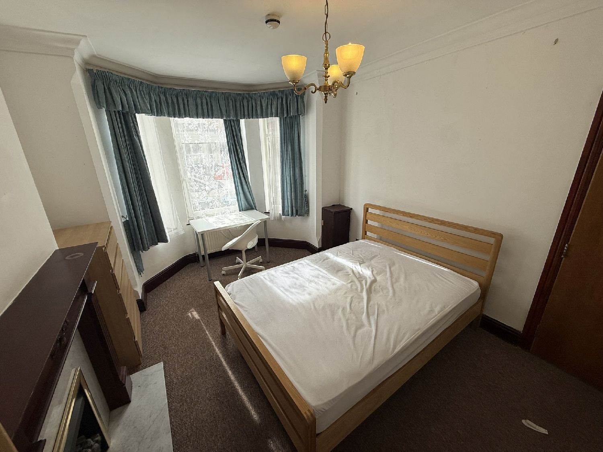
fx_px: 244
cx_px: 302
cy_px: 226
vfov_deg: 85.7
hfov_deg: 102.1
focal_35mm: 14
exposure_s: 1/231
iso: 50
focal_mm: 2.22
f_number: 2.2
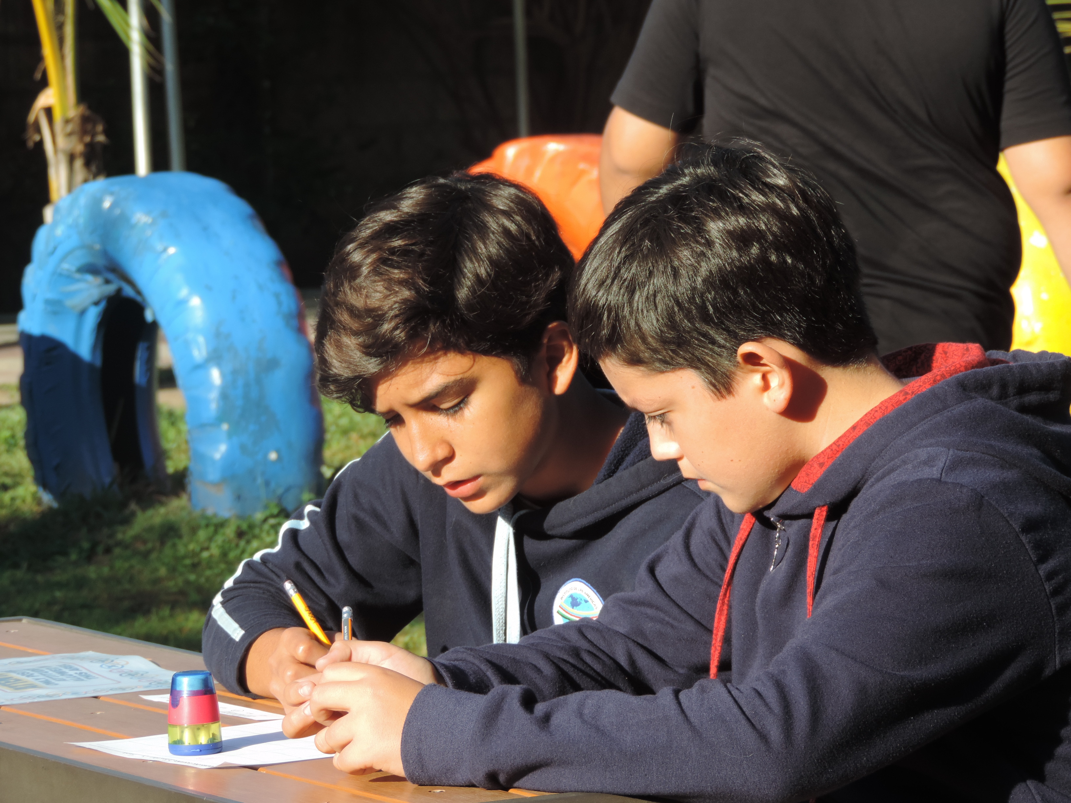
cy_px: 402
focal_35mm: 170
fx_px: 5260
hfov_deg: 11.6
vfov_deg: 8.7
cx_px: 536
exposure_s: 1/200
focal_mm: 30.3
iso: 80
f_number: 4.5
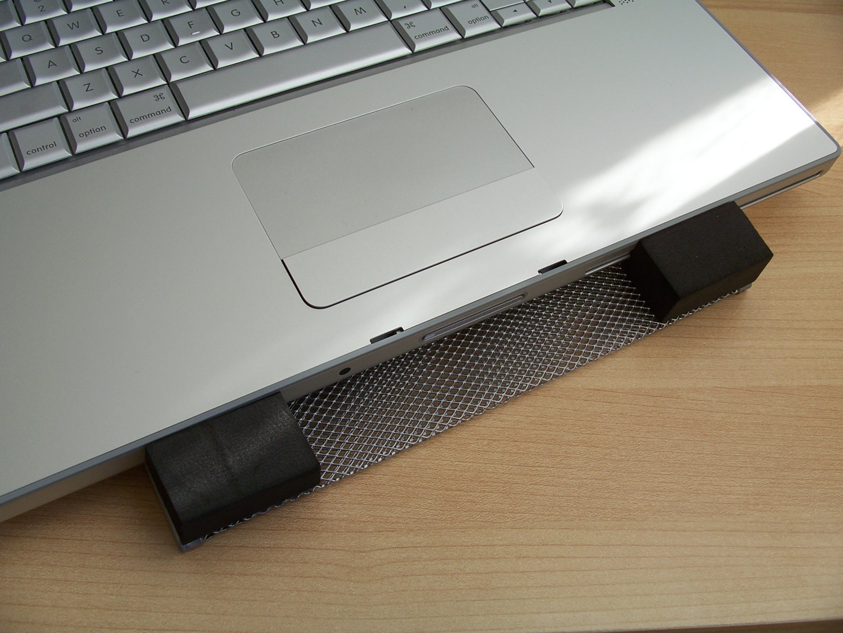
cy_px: 316
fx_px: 852
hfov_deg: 52.6
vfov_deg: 40.7
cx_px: 422
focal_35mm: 35
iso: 80
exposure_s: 1/250
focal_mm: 6
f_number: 2.8
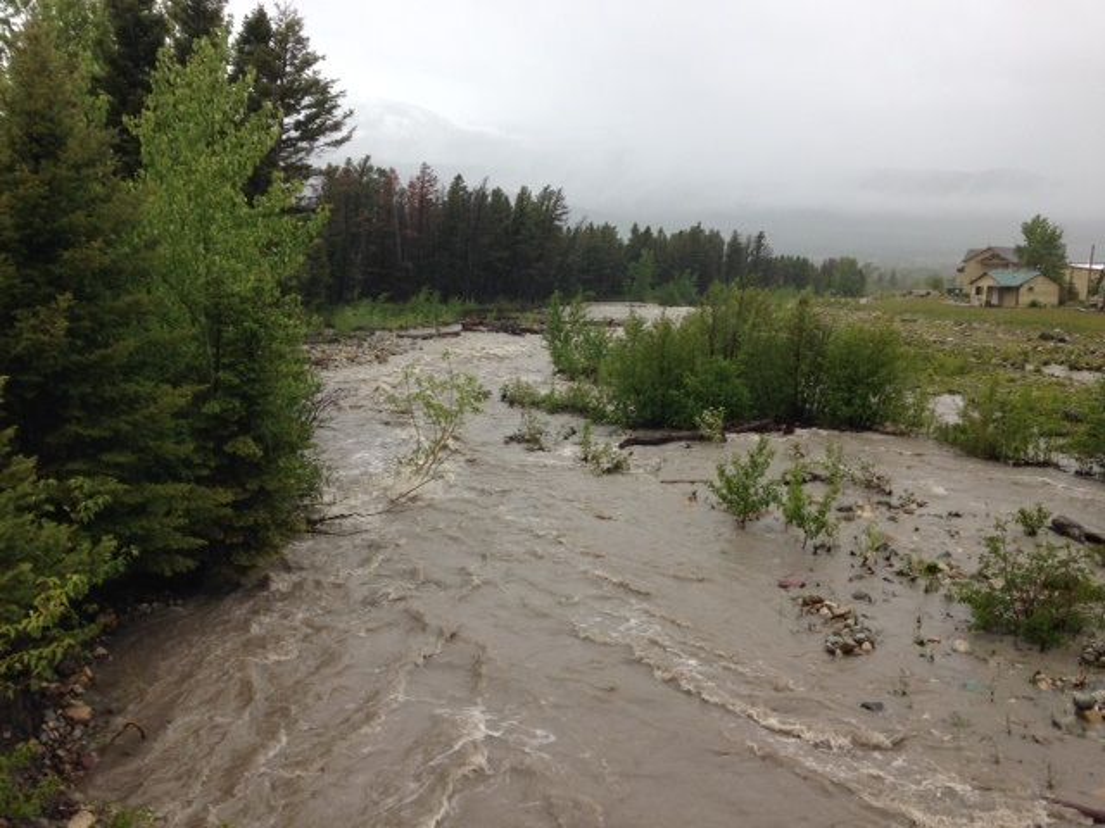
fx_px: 1053
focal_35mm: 33
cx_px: 552
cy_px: 414
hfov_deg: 55.4
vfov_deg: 42.9
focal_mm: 4.12
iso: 50
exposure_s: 1/241
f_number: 2.4
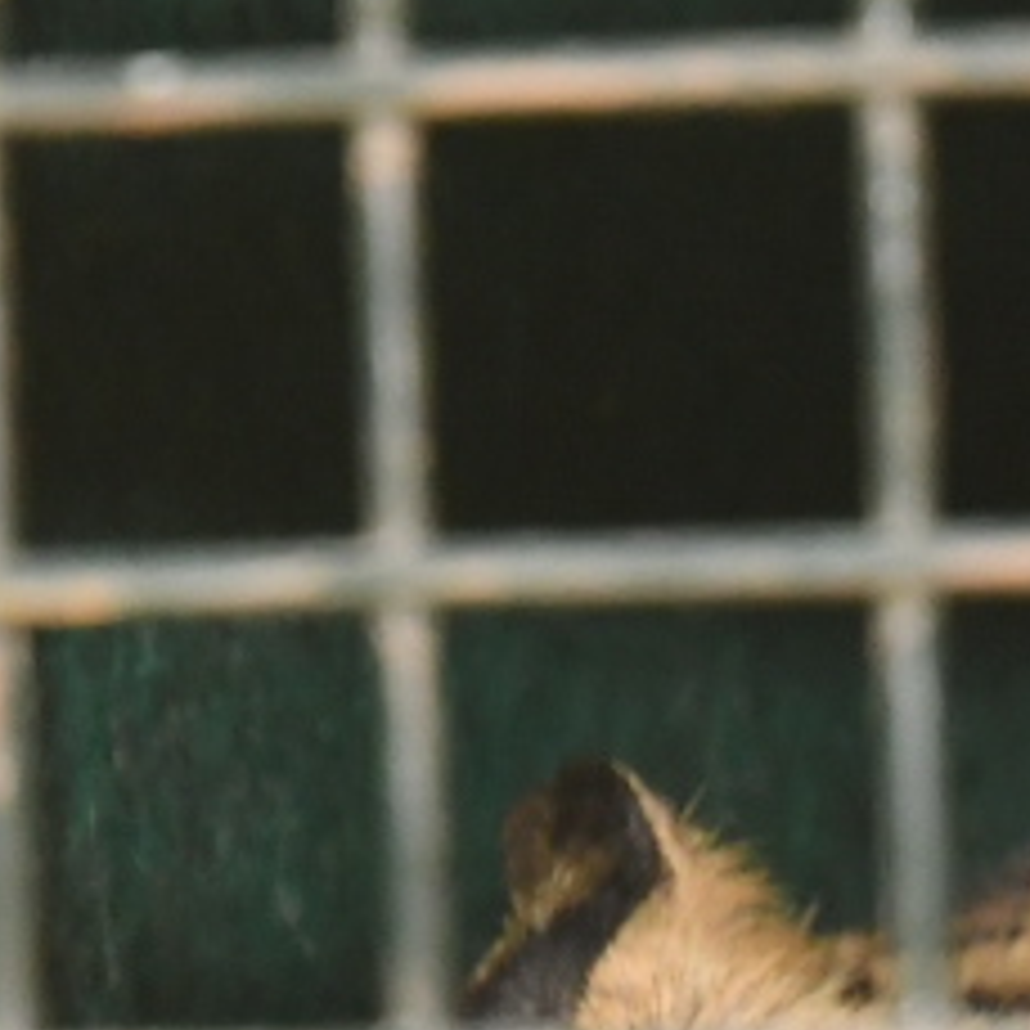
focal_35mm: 722
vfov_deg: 2.4
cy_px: 1732
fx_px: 24305
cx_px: 1390
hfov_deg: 2.4
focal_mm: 80
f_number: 5.6
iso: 2000
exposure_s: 1/250
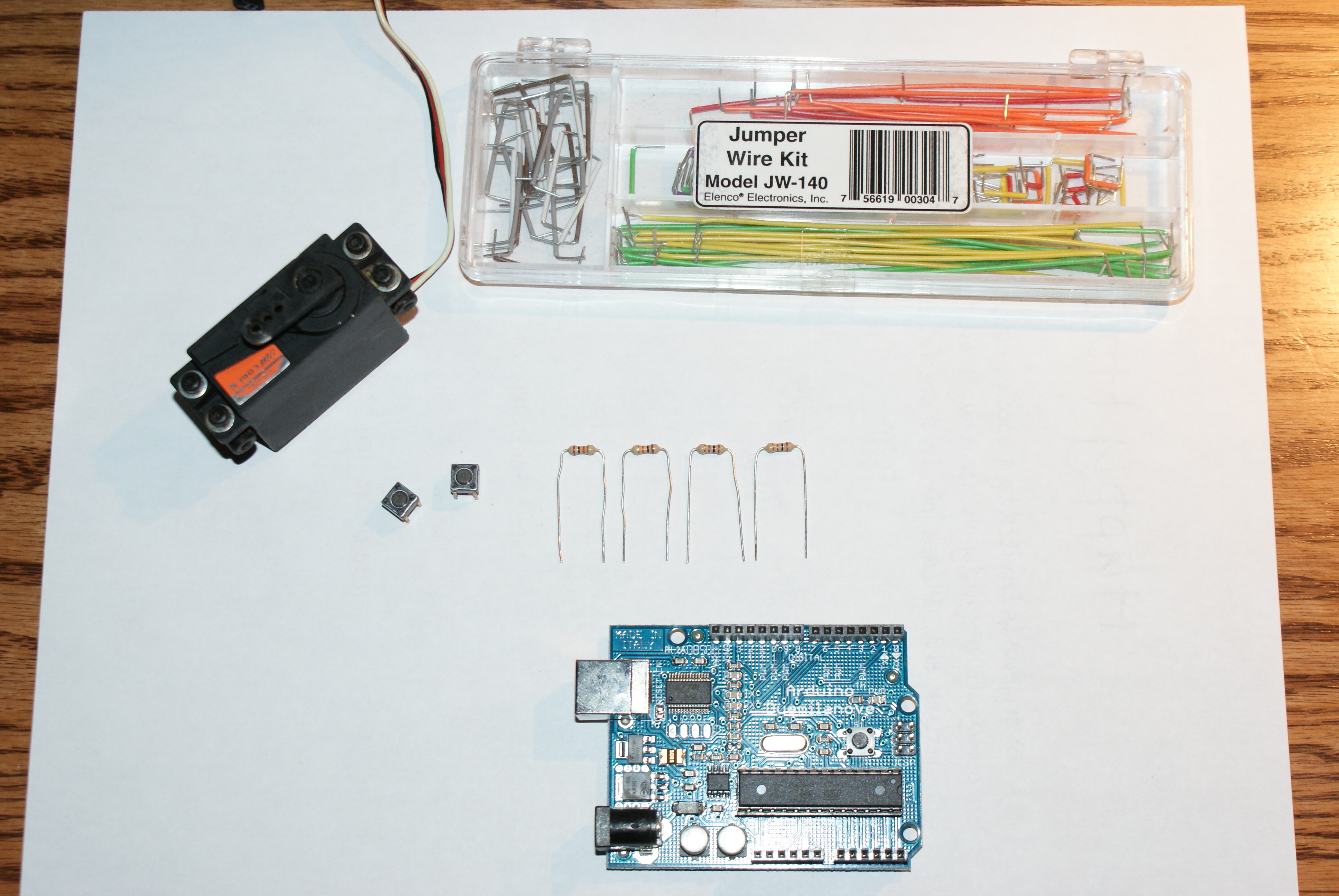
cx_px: 670
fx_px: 2234
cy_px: 448
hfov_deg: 33.4
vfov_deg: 22.7
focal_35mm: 60
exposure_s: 1/60
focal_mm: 40
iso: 400
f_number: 5.6
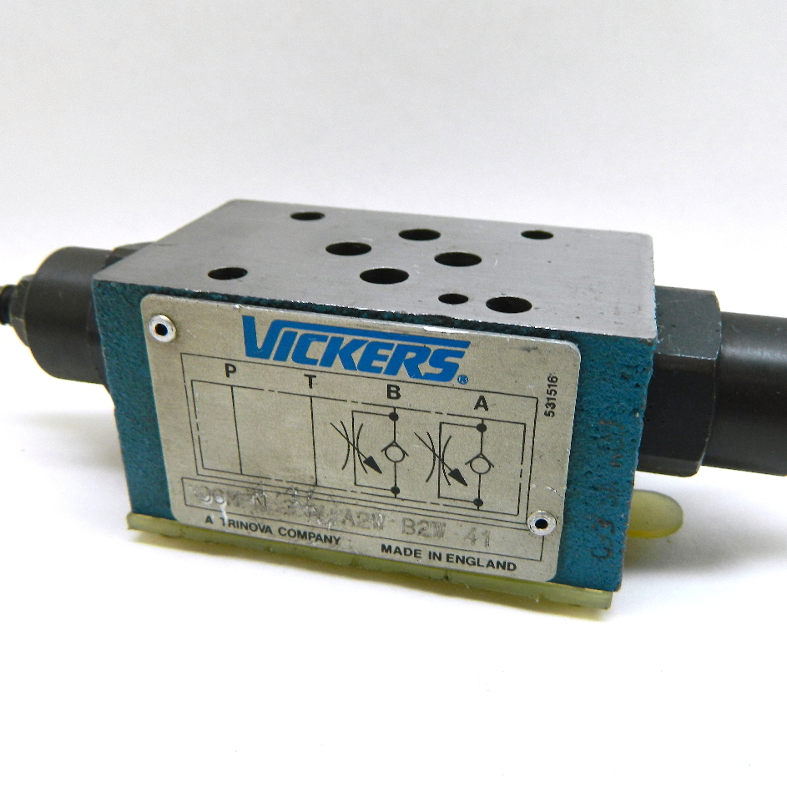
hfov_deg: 53.9
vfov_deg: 54.0
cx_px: 447
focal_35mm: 30
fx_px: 772
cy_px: 387
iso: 80
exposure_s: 1/30
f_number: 3.1
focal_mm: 4.5
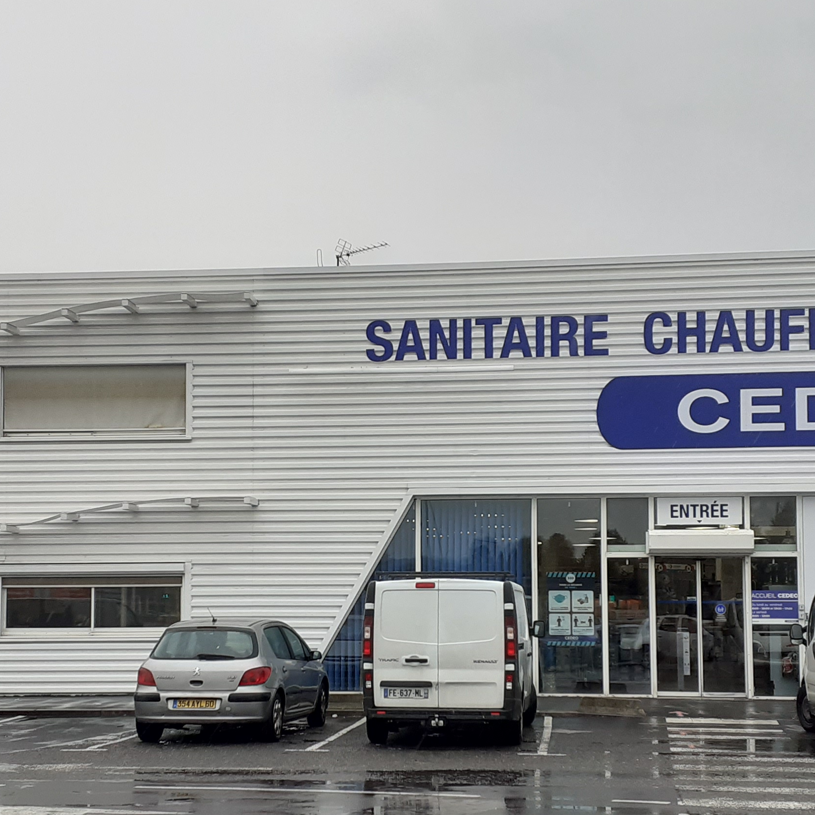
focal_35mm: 59
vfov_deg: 29.0
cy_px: 515
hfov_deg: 29.0
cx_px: 353
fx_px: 1572
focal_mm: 3.6
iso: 40
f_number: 1.9
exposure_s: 1/452
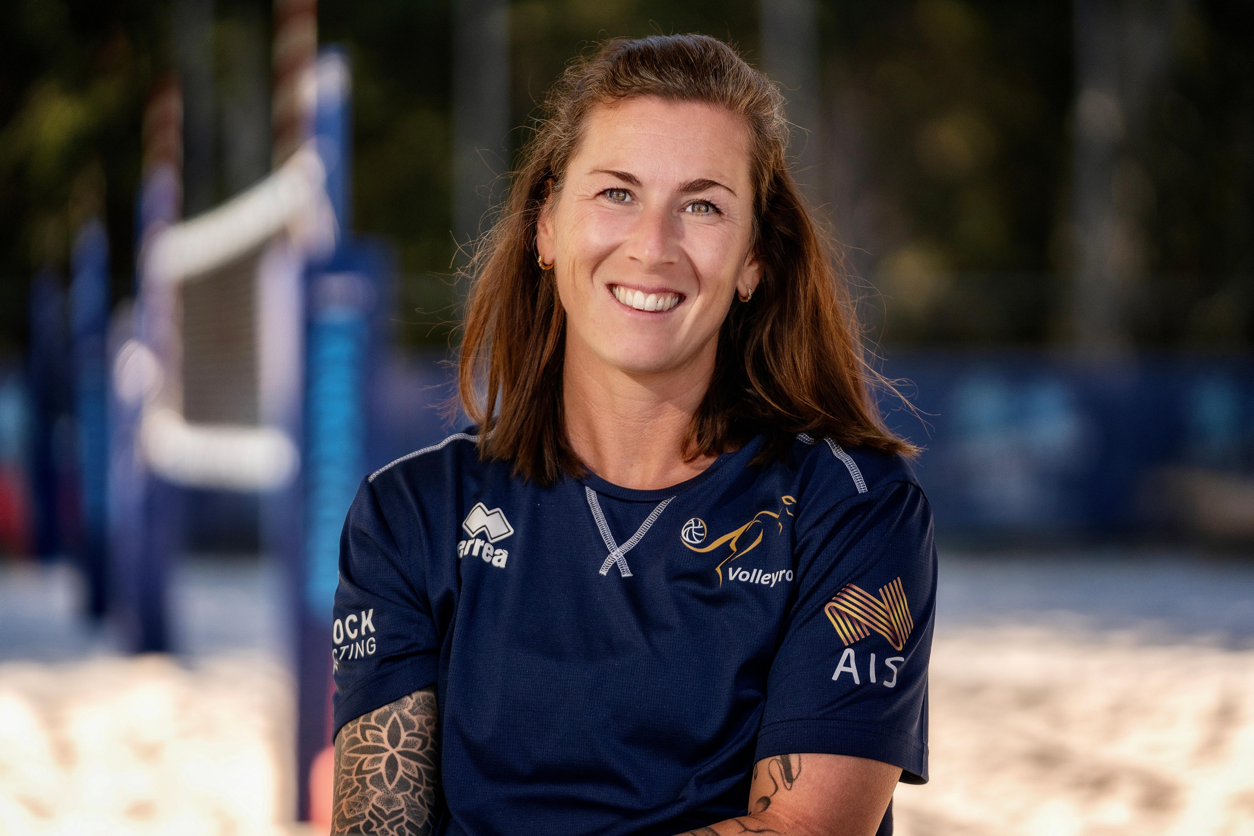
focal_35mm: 129
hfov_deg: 15.9
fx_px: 4493
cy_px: 418
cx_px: 627
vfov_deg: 10.6
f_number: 2.8
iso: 250
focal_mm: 129
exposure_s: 1/2000
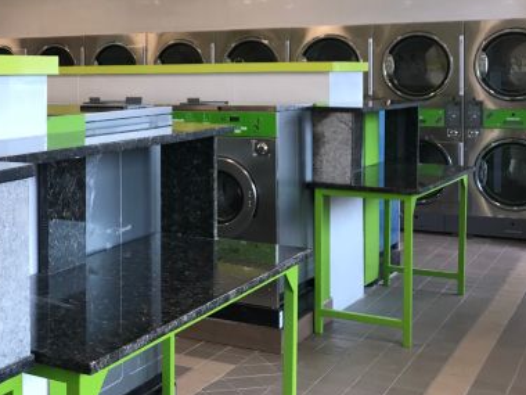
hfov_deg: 31.4
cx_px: 69
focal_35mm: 59
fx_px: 897
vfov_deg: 24.6
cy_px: 115
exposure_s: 1/60
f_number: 1.8
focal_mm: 3.99
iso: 32
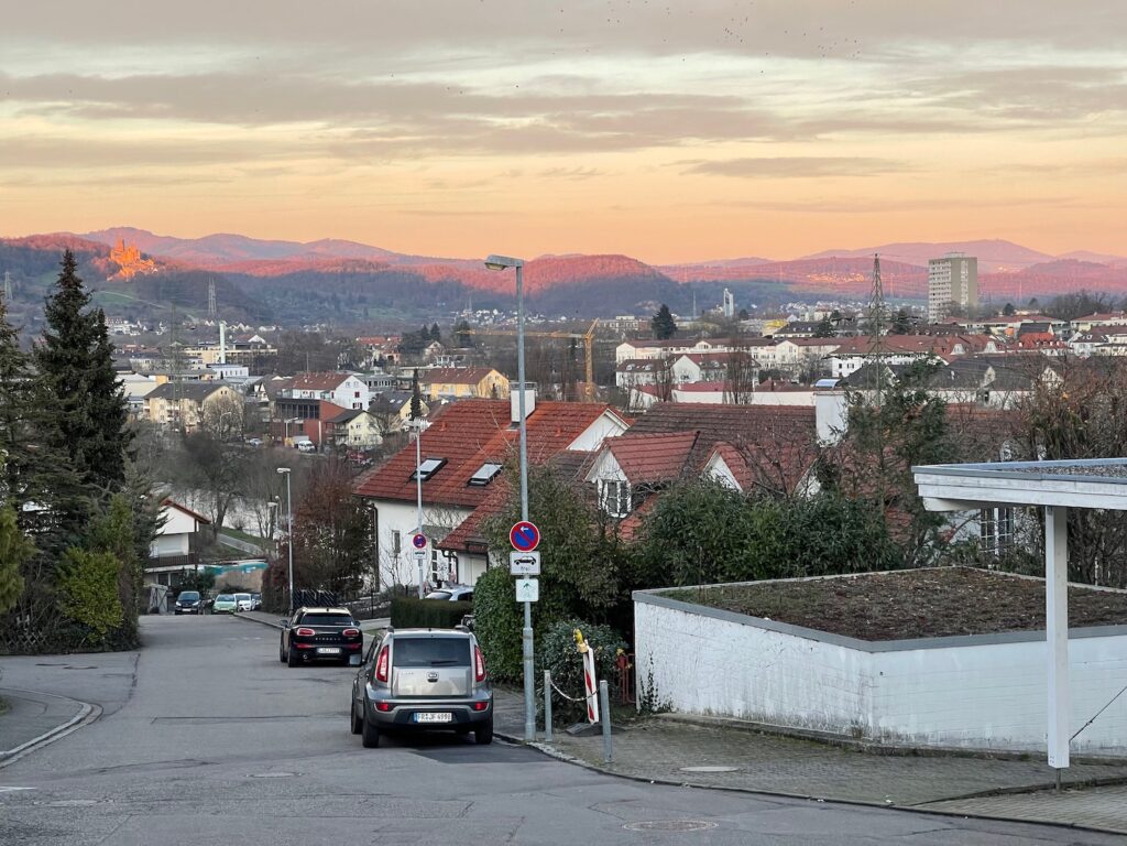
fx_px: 2084
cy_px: 423
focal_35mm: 64
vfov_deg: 22.9
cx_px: 564
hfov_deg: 30.3
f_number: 2.2
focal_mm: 7.5
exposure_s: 1/99
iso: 32
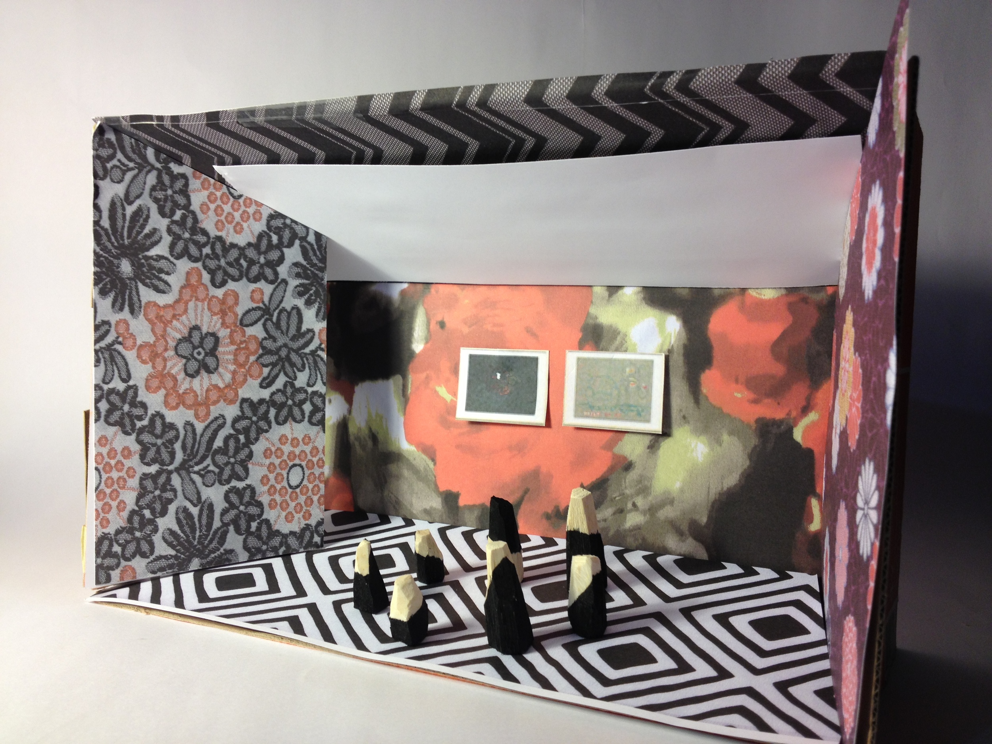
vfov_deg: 40.7
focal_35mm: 35
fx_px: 1003
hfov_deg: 52.6
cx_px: 496
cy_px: 372
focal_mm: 4.28
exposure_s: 1/30
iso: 50
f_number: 2.4
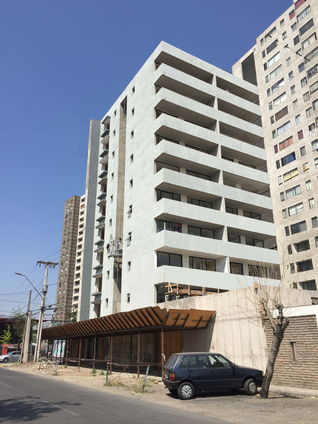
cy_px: 212
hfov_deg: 48.2
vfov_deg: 61.7
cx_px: 159
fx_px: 355
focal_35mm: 29
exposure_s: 1/2198
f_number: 2.2
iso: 32
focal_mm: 4.15
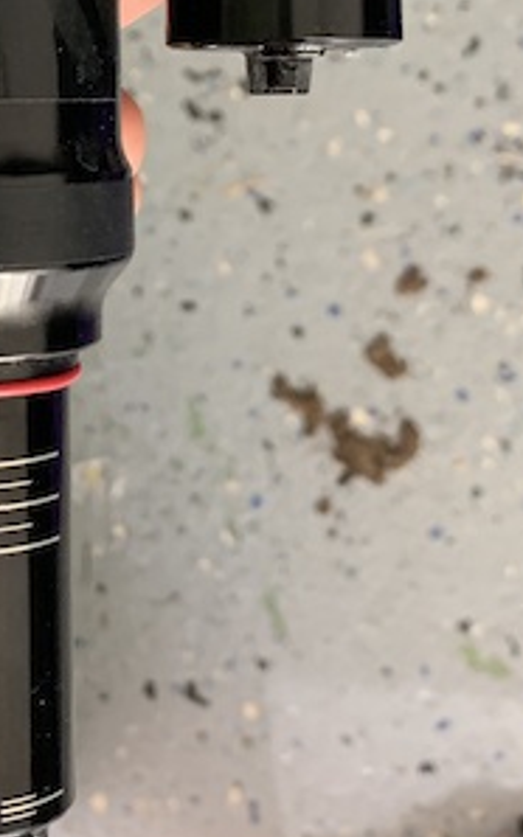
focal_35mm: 74
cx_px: 59
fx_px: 1689
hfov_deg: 17.4
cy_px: 20
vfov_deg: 26.5
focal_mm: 4.25
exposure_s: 1/60
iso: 250
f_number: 1.8
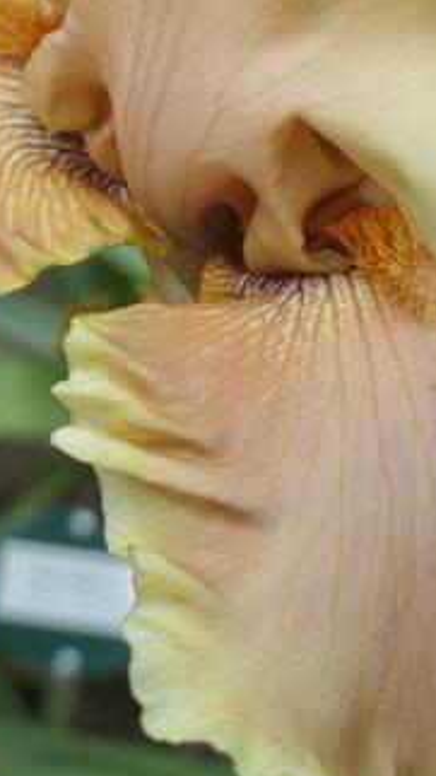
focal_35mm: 78
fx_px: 1604
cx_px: 214
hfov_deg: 15.5
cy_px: 182
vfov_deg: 26.8
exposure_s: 1/500
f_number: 3.3
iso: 200
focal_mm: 8.8
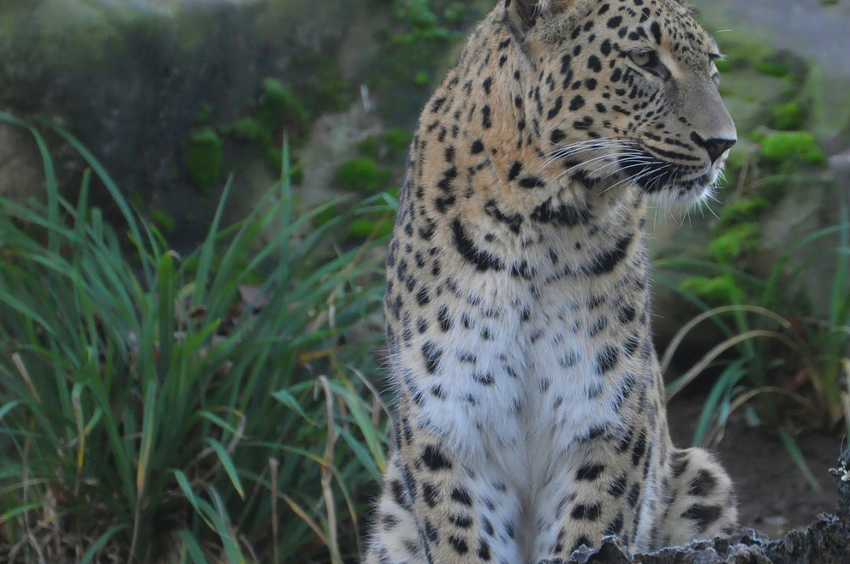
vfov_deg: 1.9
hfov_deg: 2.8
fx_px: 17376
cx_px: 580
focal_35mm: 737
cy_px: 298
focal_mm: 300
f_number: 5.6
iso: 1250
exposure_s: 1/200
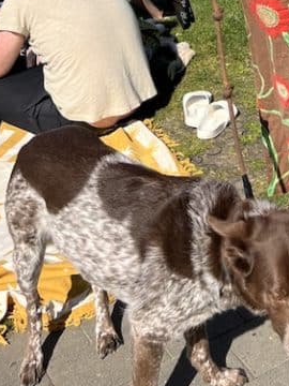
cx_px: 294
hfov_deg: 19.3
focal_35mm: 74
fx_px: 824
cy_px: -137
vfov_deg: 22.9
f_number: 1.5
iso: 50
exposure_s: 1/5882
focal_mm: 5.7
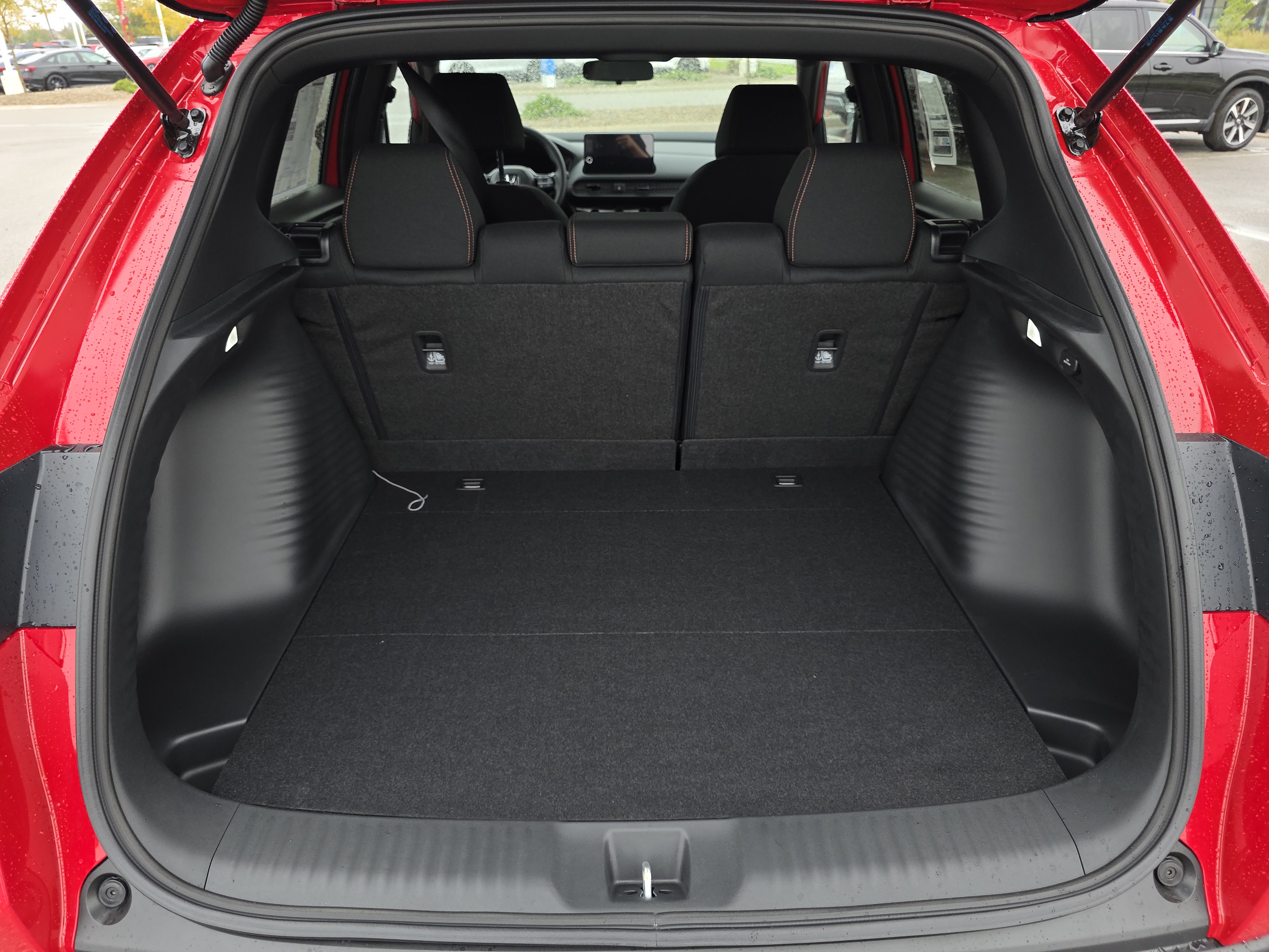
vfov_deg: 58.9
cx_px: 634
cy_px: 476
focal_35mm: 23
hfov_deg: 73.9
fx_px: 843
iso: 80
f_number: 1.7
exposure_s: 1/180
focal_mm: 6.3
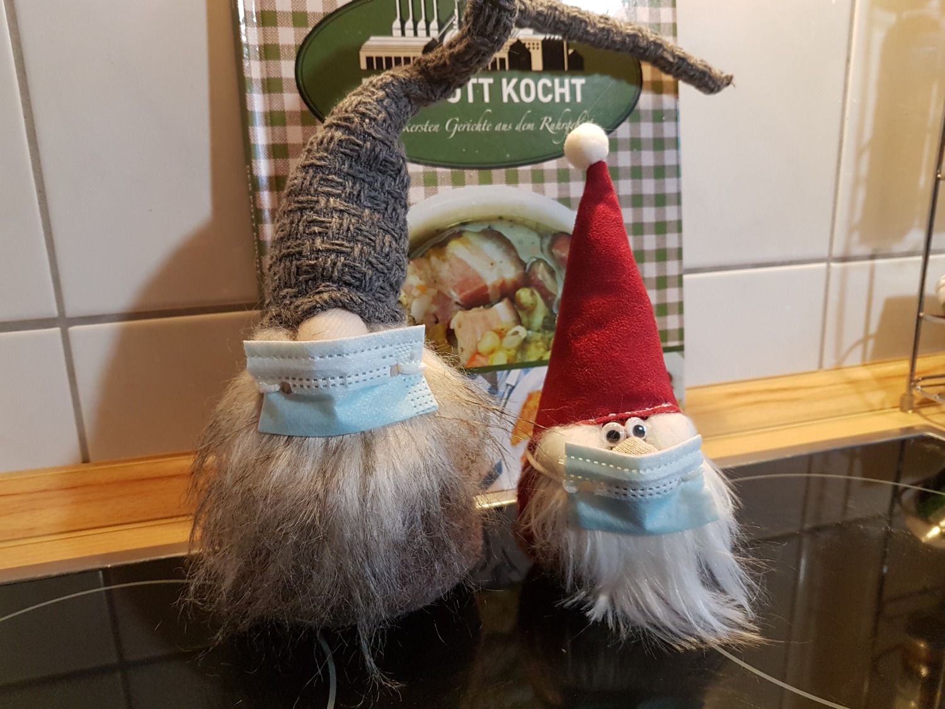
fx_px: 710
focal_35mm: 26
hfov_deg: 67.3
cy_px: 354
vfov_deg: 53.1
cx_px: 472
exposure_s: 1/50
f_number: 1.7
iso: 200
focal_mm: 4.2
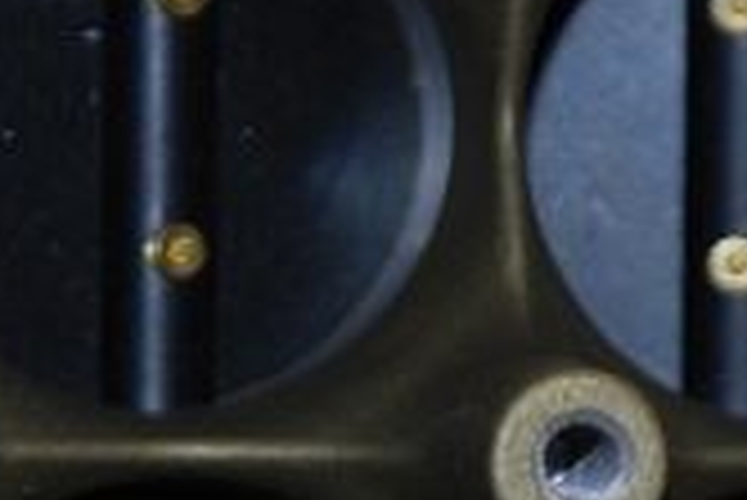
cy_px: 414
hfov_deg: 4.2
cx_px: 670
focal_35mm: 486
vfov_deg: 2.8
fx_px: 10093
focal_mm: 70
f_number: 4.5
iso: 200
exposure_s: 1/60
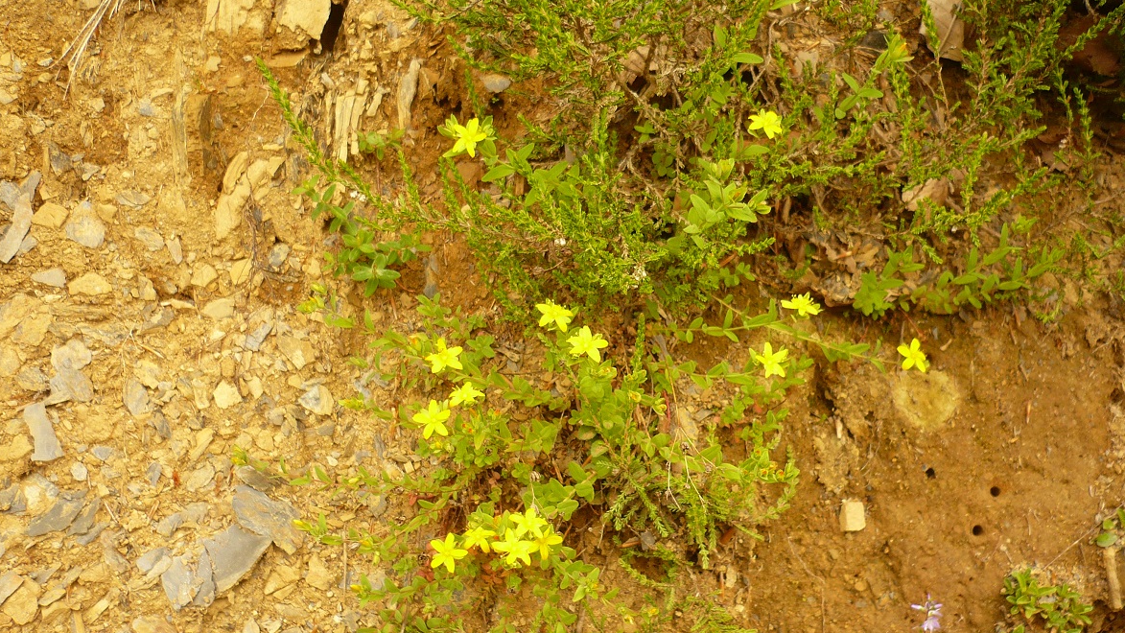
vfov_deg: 30.4
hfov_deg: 51.6
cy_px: 353
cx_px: 569
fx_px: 1163
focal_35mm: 39
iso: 100
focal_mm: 5.8
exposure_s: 1/200
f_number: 2.8
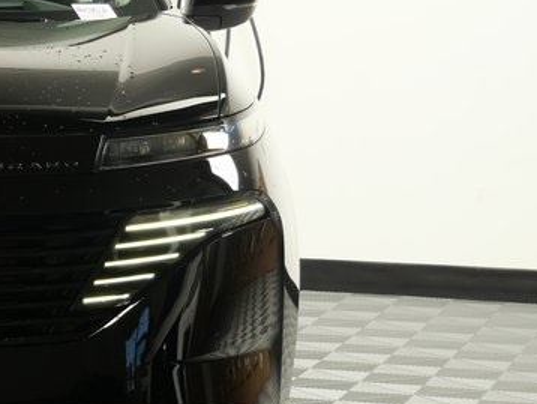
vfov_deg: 10.4
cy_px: 209
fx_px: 2220
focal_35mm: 143
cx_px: -174
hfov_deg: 13.3
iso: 250
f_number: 4.5
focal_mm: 25
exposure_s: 1/250
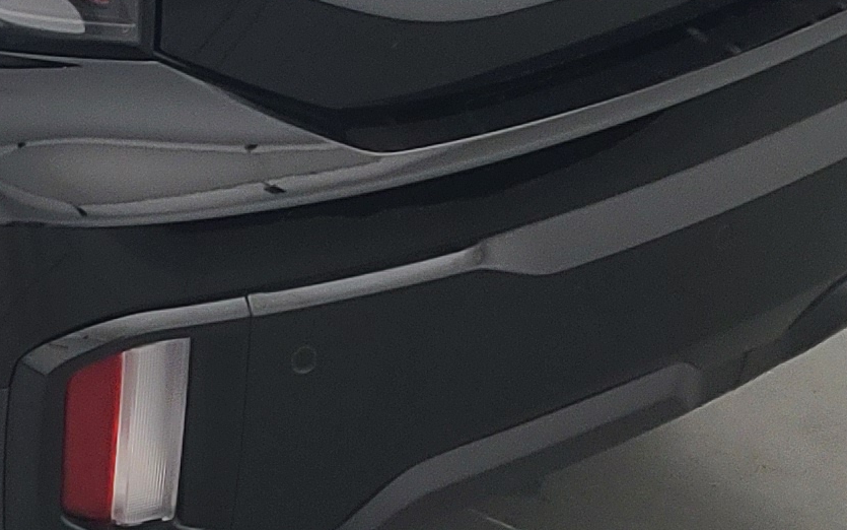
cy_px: -343
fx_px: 2932
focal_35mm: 127
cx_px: -420
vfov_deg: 9.9
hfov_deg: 15.2
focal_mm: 7
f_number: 1.8
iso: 320
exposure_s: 1/40
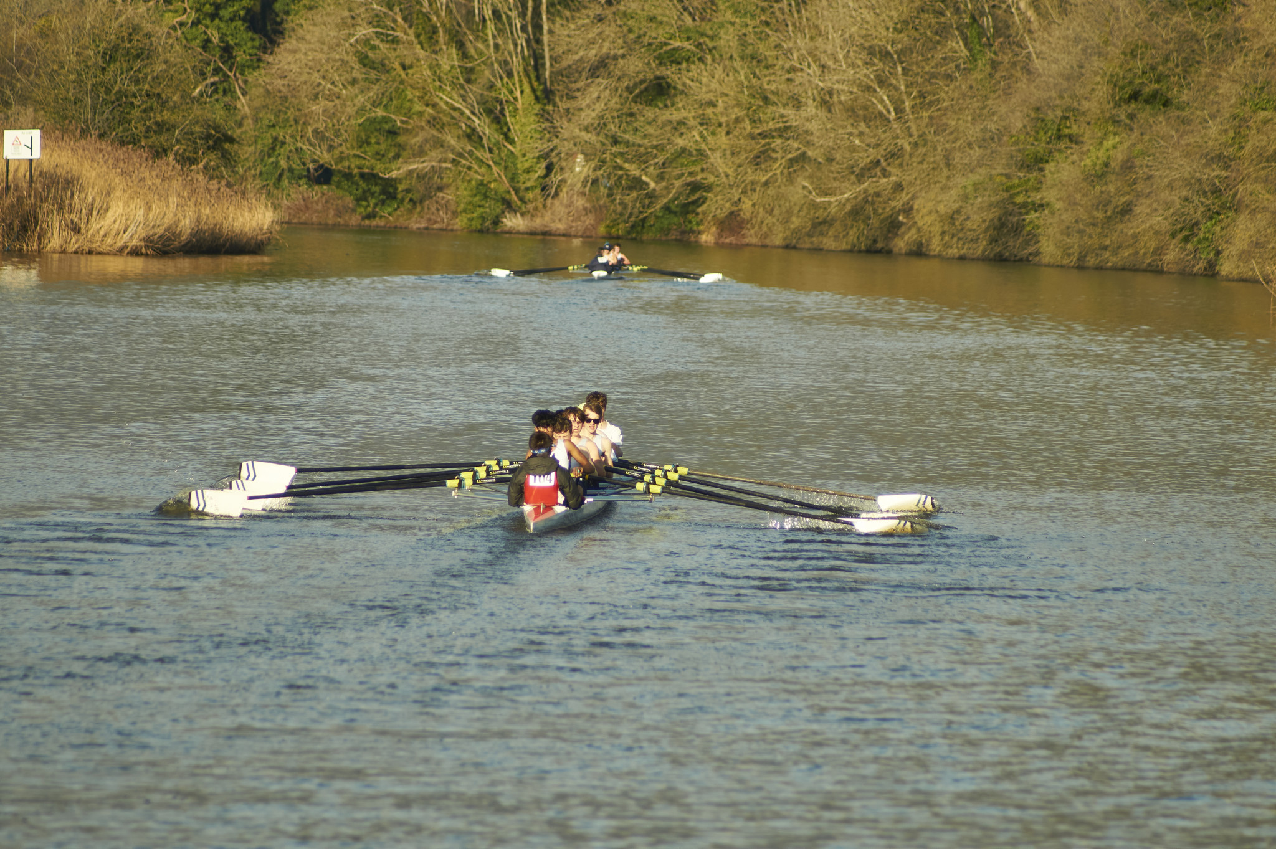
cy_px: 424
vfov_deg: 3.3
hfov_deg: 4.9
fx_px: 14878
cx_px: 638
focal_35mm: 420
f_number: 5.6
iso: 125
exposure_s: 1/500
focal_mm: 280
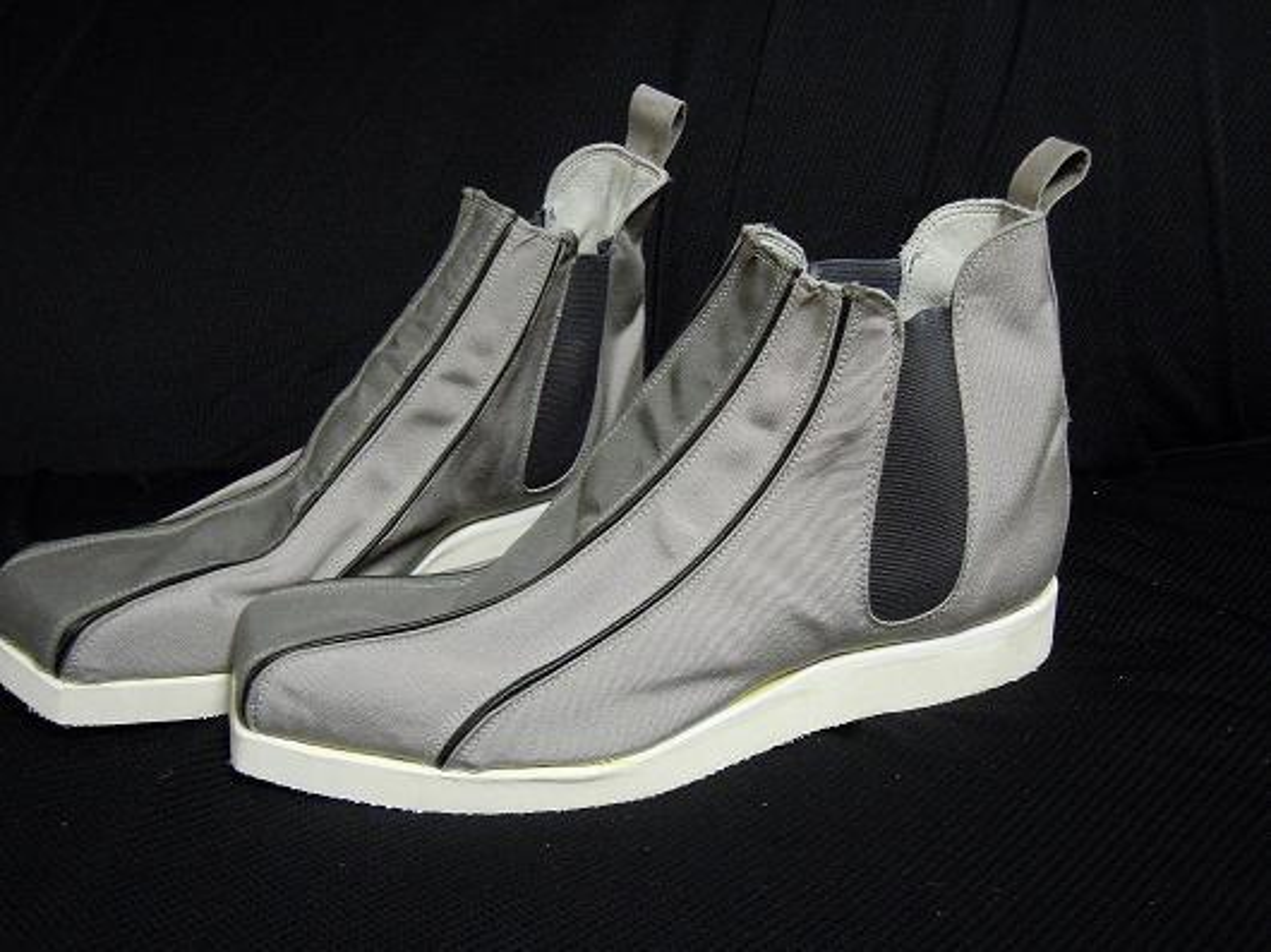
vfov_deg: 36.8
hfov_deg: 47.9
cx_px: 636
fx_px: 1431
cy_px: 476
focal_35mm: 39
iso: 400
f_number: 3.7
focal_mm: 7.1
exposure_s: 1/10
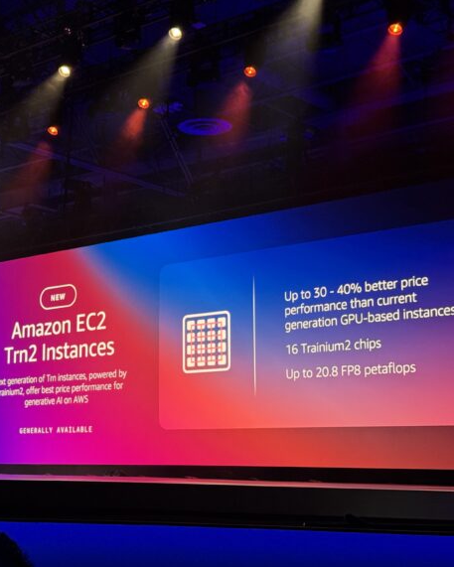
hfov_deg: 23.8
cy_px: 284
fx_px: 1058
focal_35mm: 63
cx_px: 89
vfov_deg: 30.0
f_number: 1.78
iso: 250
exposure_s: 1/35
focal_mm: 6.76
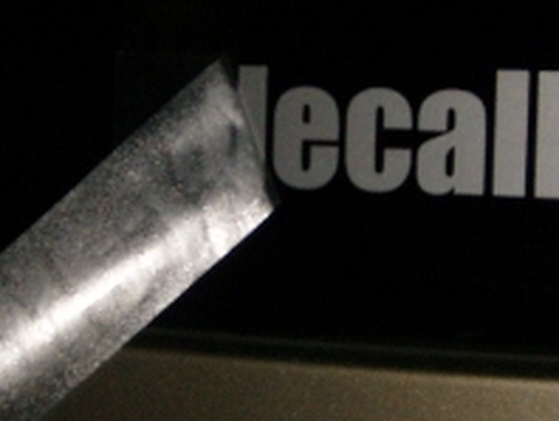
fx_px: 1827
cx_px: 375
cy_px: 172
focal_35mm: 113
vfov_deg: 13.1
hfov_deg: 17.3
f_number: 2.8
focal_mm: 5.8
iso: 100
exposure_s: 1/45
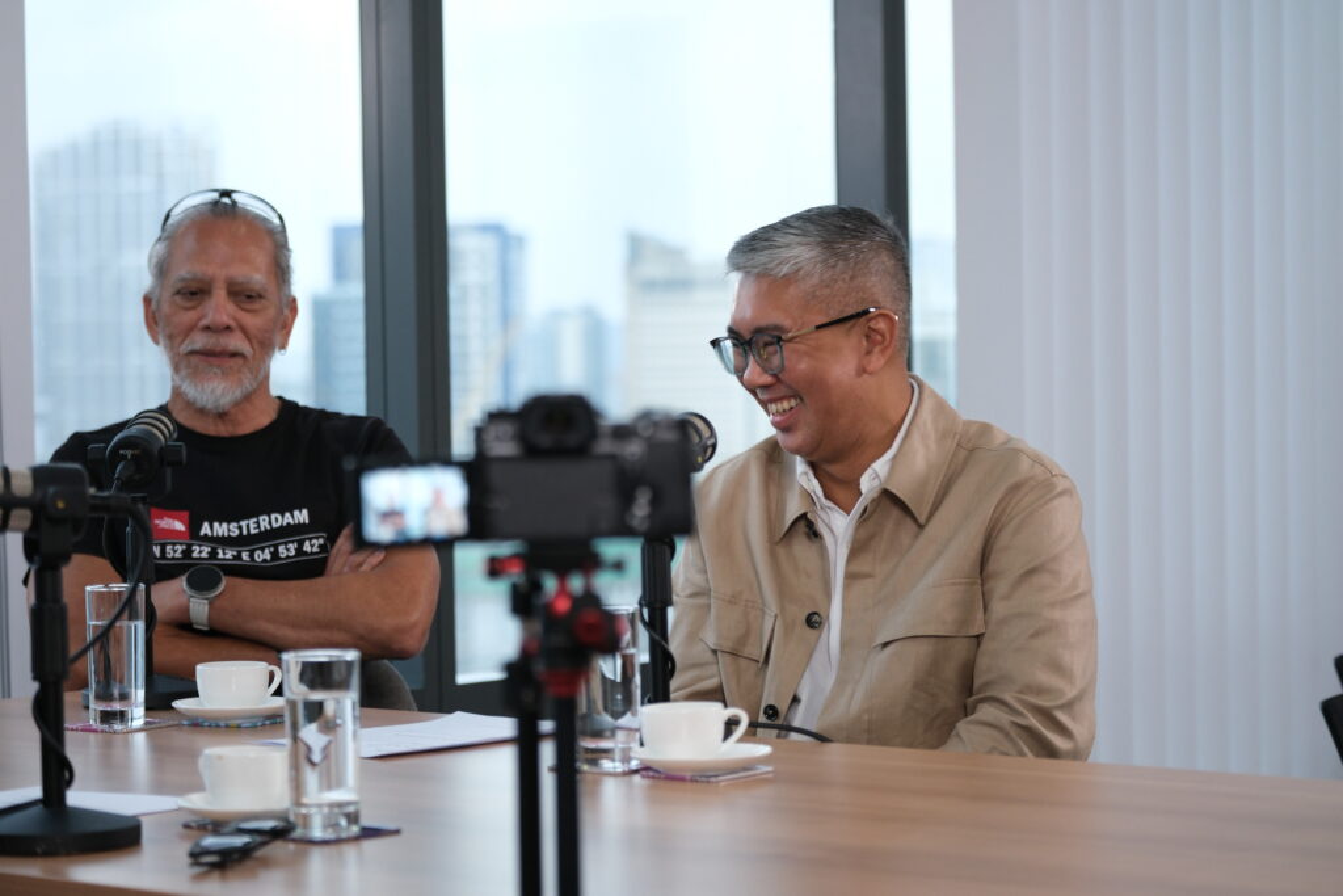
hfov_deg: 22.1
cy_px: 448
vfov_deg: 14.9
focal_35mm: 92
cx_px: 672
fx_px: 3432
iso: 800
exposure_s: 1/90
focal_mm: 61
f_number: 2.8
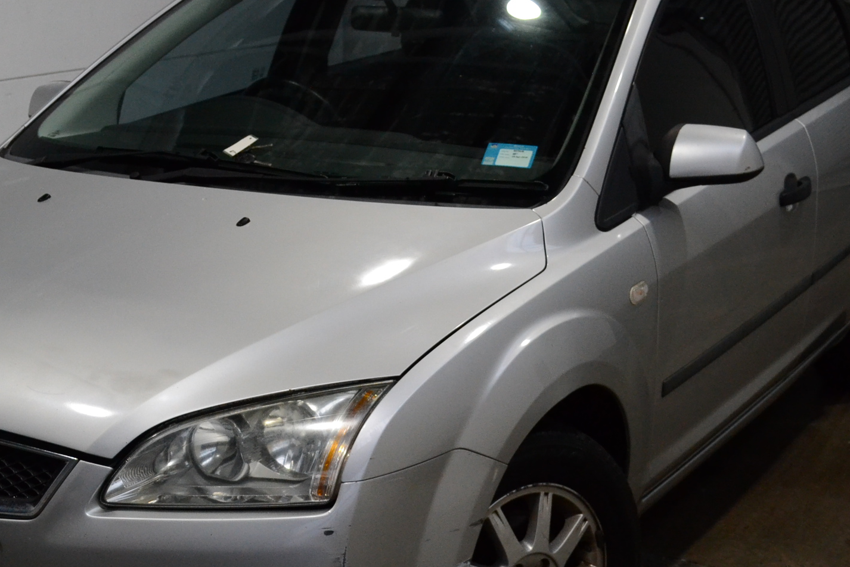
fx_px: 1488
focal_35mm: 63
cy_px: 332
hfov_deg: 31.7
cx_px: 315
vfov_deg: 21.6
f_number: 4.2
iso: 1600
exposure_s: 1/500
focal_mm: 26
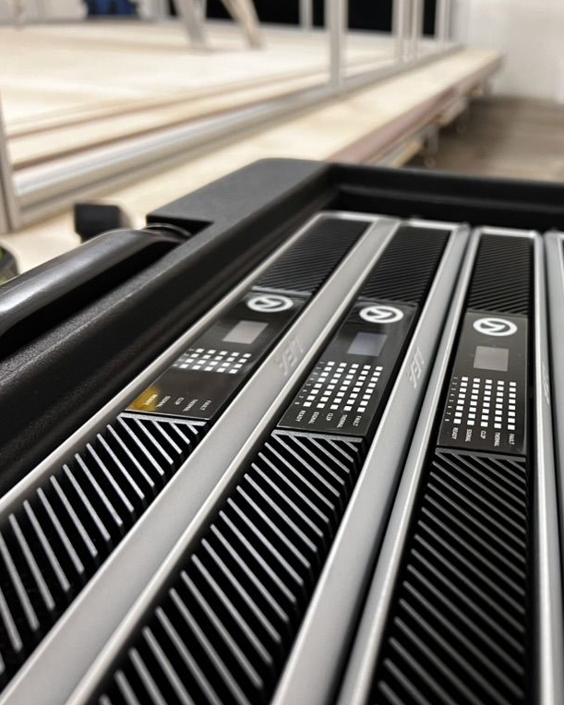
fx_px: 710
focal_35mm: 34
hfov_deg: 41.2
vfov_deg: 52.8
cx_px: 466
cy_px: 352
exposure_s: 1/60
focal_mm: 5.7
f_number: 1.5
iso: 400
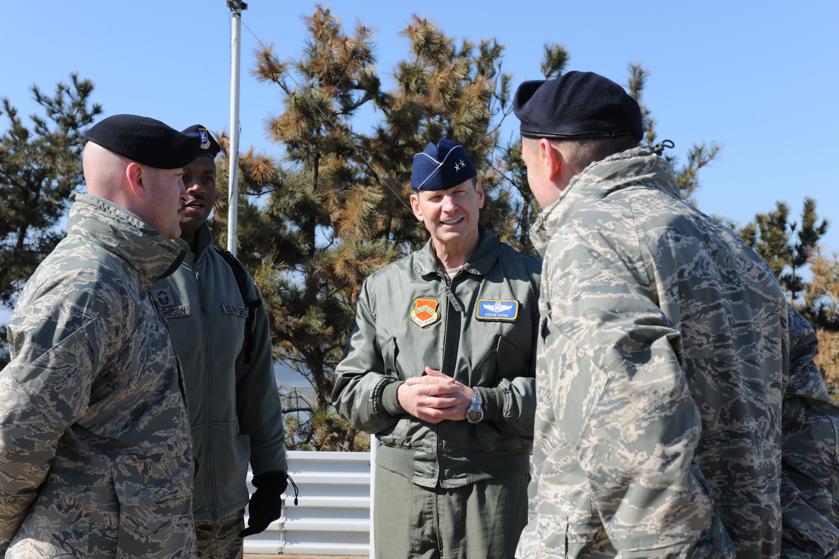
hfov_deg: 33.4
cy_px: 280
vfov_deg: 22.6
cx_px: 420
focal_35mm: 60
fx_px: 1398
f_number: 11
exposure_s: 1/200
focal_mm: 60
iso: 200
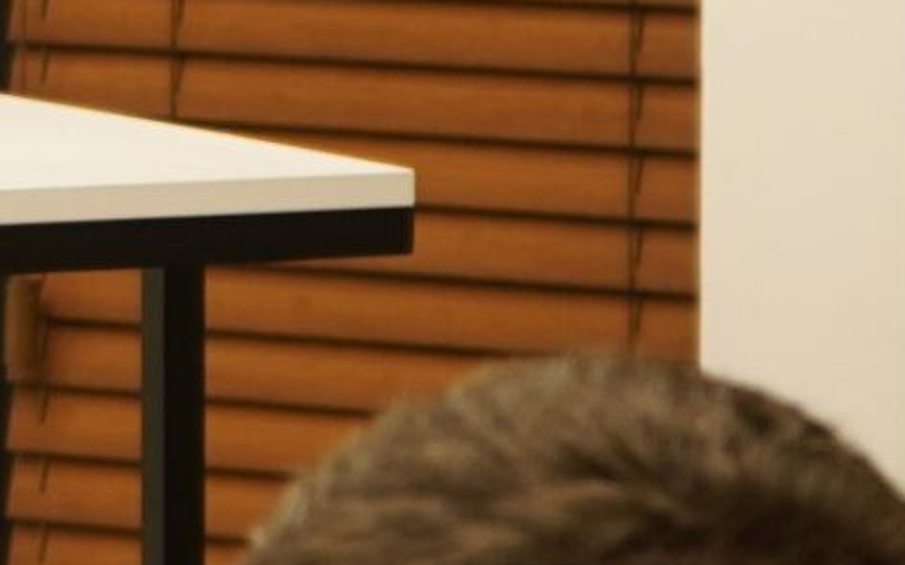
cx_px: -805
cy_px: -539
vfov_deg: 3.7
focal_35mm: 347
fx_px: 8557
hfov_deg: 5.9
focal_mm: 52
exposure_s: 1/125
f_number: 4.5
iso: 800
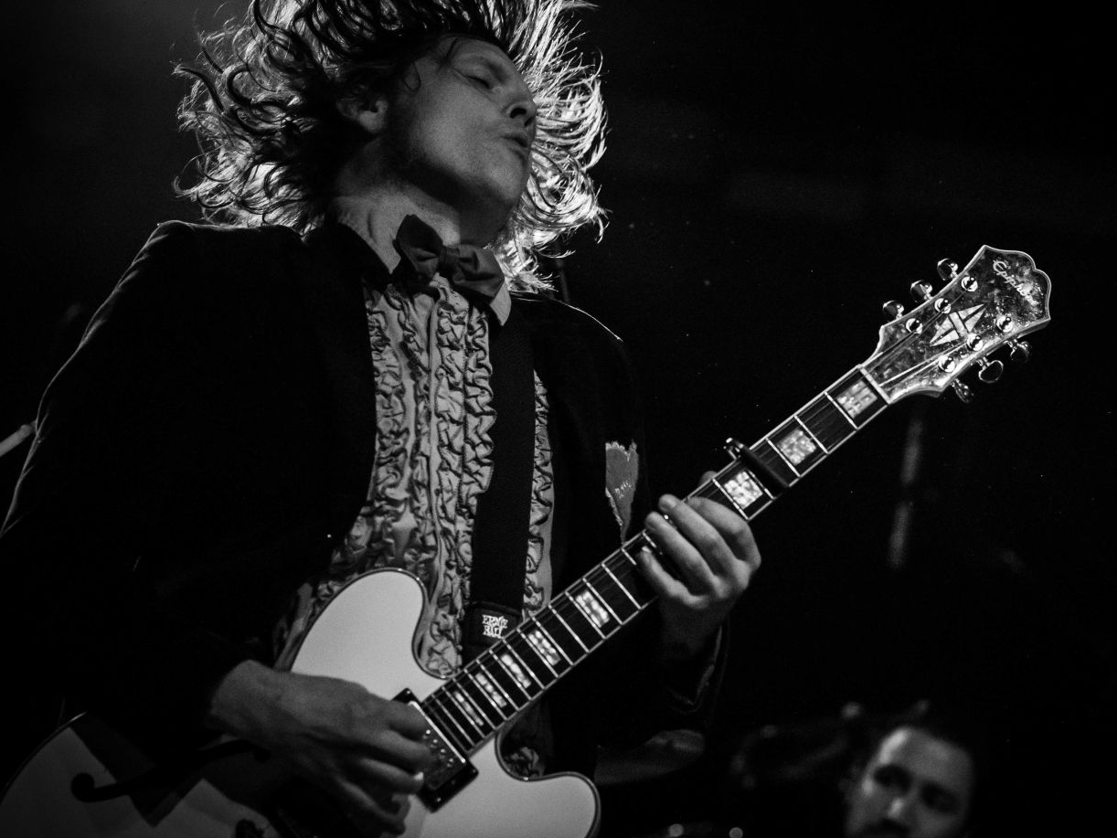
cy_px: 400
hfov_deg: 18.4
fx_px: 3453
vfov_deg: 13.8
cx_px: 637
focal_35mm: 107
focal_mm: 85
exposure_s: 1/1000
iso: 10000
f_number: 3.2
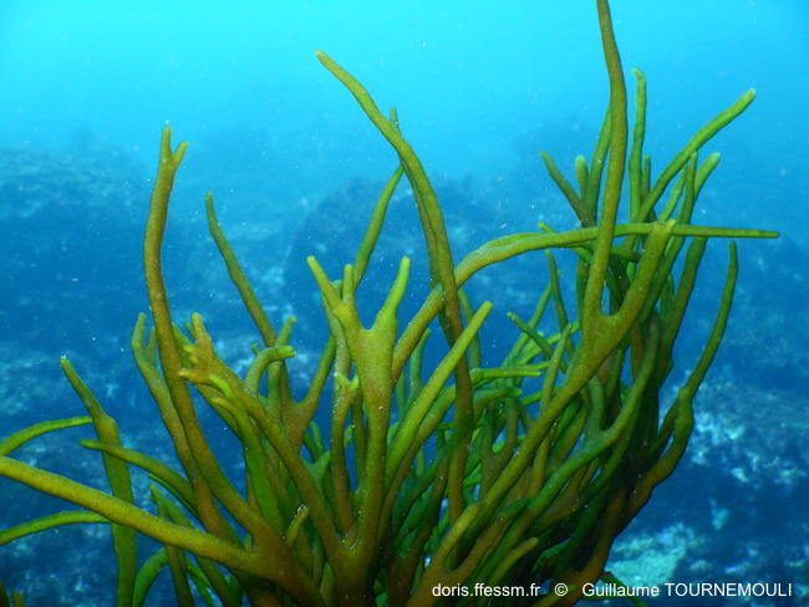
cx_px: 404
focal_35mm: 37
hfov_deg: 50.1
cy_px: 304
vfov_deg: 38.7
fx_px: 865
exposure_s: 1/30
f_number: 4.2
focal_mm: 6.6
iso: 140
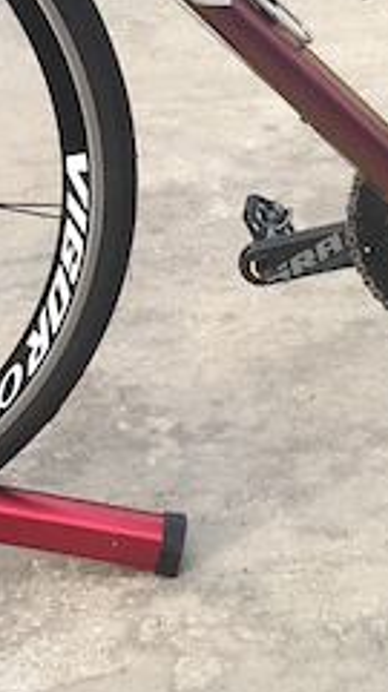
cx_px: 339
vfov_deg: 19.5
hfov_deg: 11.4
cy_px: -83
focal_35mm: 105
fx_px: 1927
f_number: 2.2
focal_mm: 4.15
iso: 25
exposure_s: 1/254
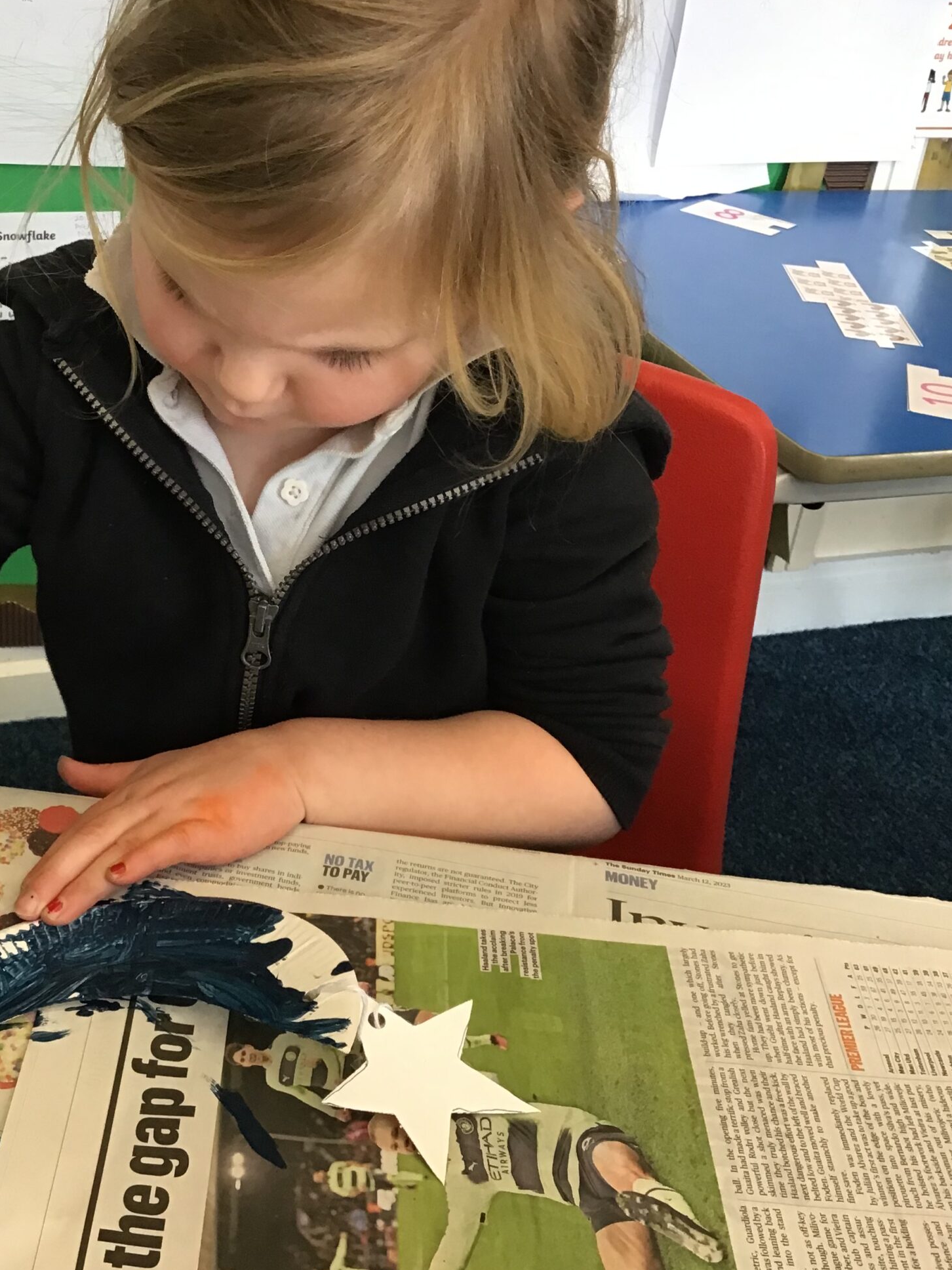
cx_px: 334
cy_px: 574
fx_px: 1503
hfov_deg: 34.9
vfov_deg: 45.7
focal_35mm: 41
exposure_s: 1/33
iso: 50
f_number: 2.4
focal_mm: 3.3
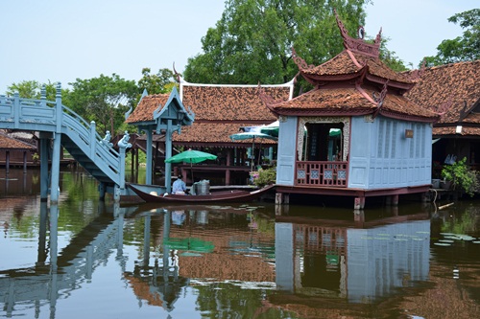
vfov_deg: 23.8
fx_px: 760
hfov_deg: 35.1
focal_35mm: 57
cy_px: 160
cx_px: 240
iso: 160
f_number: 8
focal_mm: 38
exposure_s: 1/250
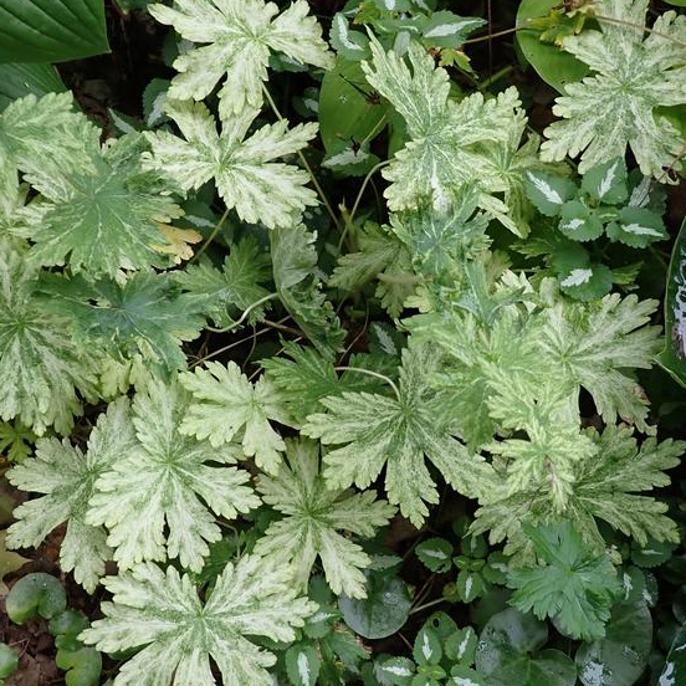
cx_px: 329
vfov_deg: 41.9
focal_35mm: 40
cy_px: 352
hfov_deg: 41.9
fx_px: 897
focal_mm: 4.5
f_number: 2
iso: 100
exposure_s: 1/80
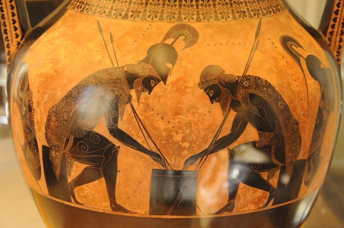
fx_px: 930
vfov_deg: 14.0
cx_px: 172
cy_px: 114
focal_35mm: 98
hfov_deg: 20.9
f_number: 8
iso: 3200
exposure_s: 1/250
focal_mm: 65
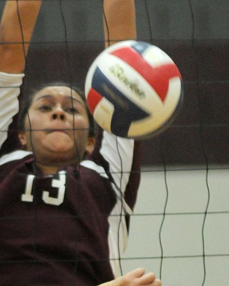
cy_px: 291
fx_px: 7150
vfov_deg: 2.3
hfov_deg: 1.8
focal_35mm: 844
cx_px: 64
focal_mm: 180
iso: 2000
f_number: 2.8
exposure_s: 1/500
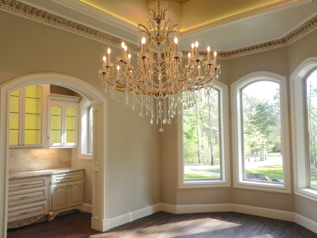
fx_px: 266
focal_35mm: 29
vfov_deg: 48.2
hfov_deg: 61.7
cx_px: 158
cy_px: 119
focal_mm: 5.2
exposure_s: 1/110
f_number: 4
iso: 160
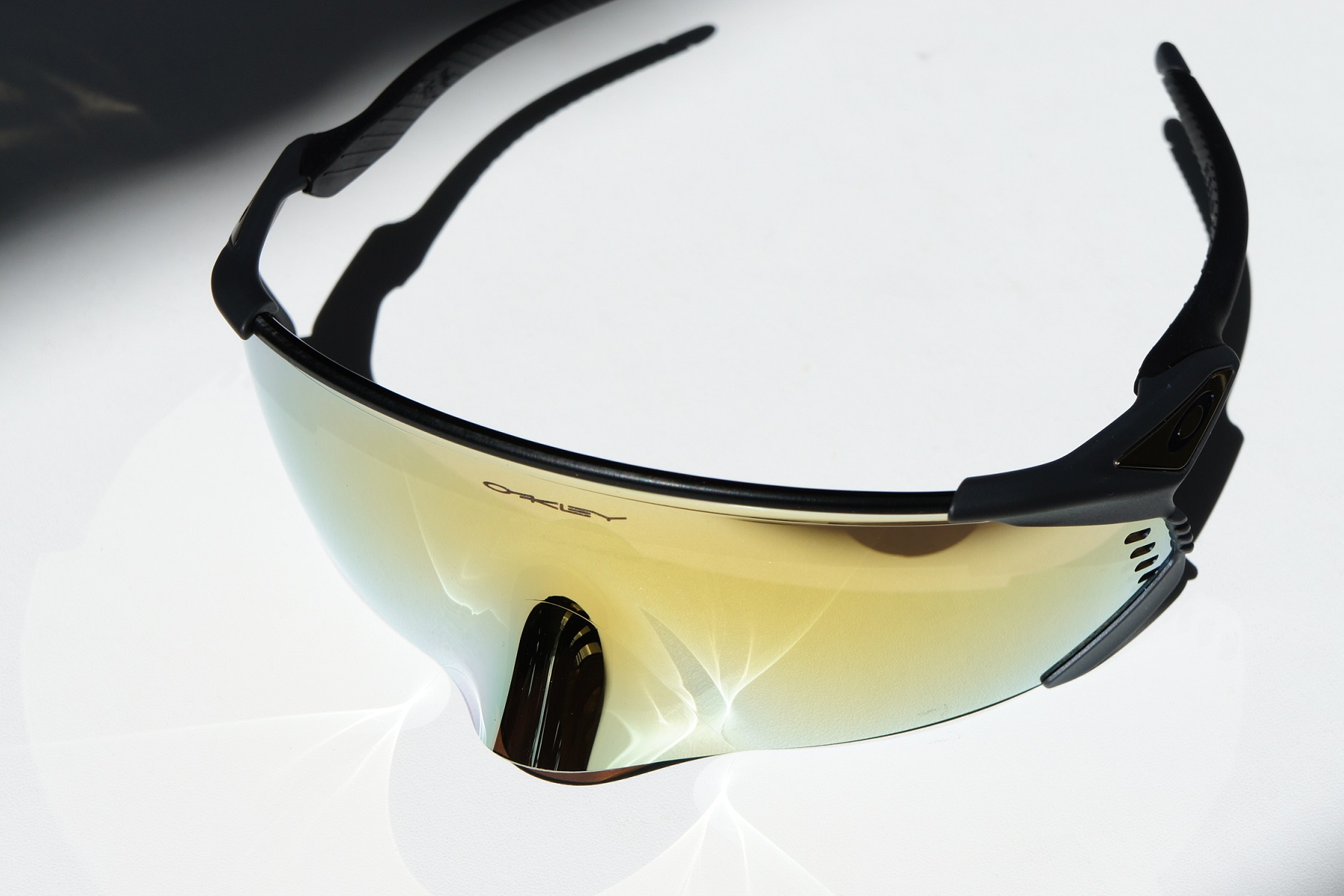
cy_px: 447
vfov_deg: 16.4
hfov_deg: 24.3
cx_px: 668
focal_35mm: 84
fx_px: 3118
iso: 200
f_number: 9
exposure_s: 1/500
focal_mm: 55
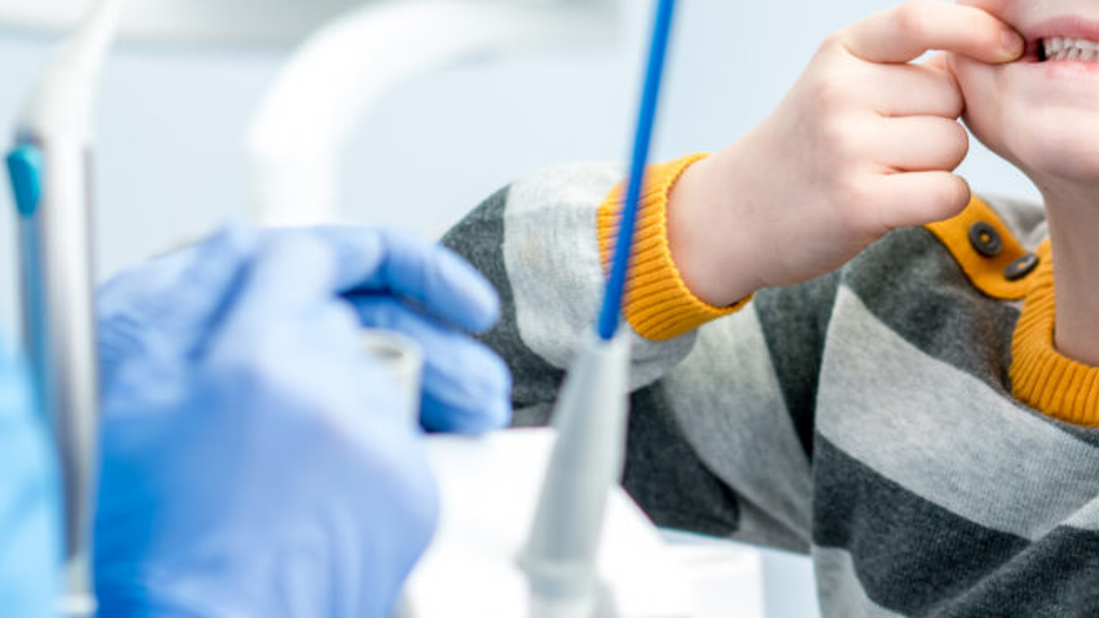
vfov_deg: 5.8
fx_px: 6061
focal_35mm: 208
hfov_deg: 10.3
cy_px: 76
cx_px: 1010
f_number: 2.8
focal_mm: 85
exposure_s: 1/200
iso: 200
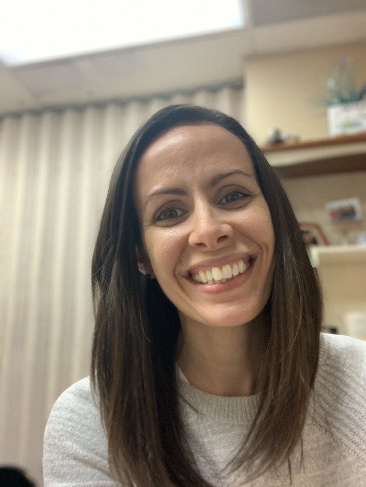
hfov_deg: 44.2
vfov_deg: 56.8
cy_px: 244
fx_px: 451
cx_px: 183
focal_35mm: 32
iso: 160
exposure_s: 1/60
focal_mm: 2.87
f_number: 2.2
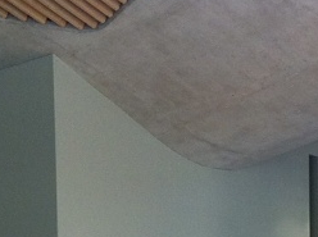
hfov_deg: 10.8
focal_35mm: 183
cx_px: 160
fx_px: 1678
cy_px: 527
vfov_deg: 7.6
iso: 80
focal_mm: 3.85
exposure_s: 1/60
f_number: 2.8
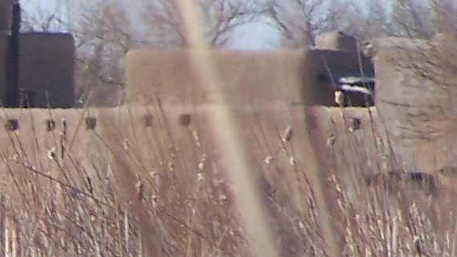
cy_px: 221
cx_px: -10
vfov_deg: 0.7
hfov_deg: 1.2
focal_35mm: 1847
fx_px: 22389
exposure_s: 1/1000
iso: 80
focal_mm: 63
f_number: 3.7
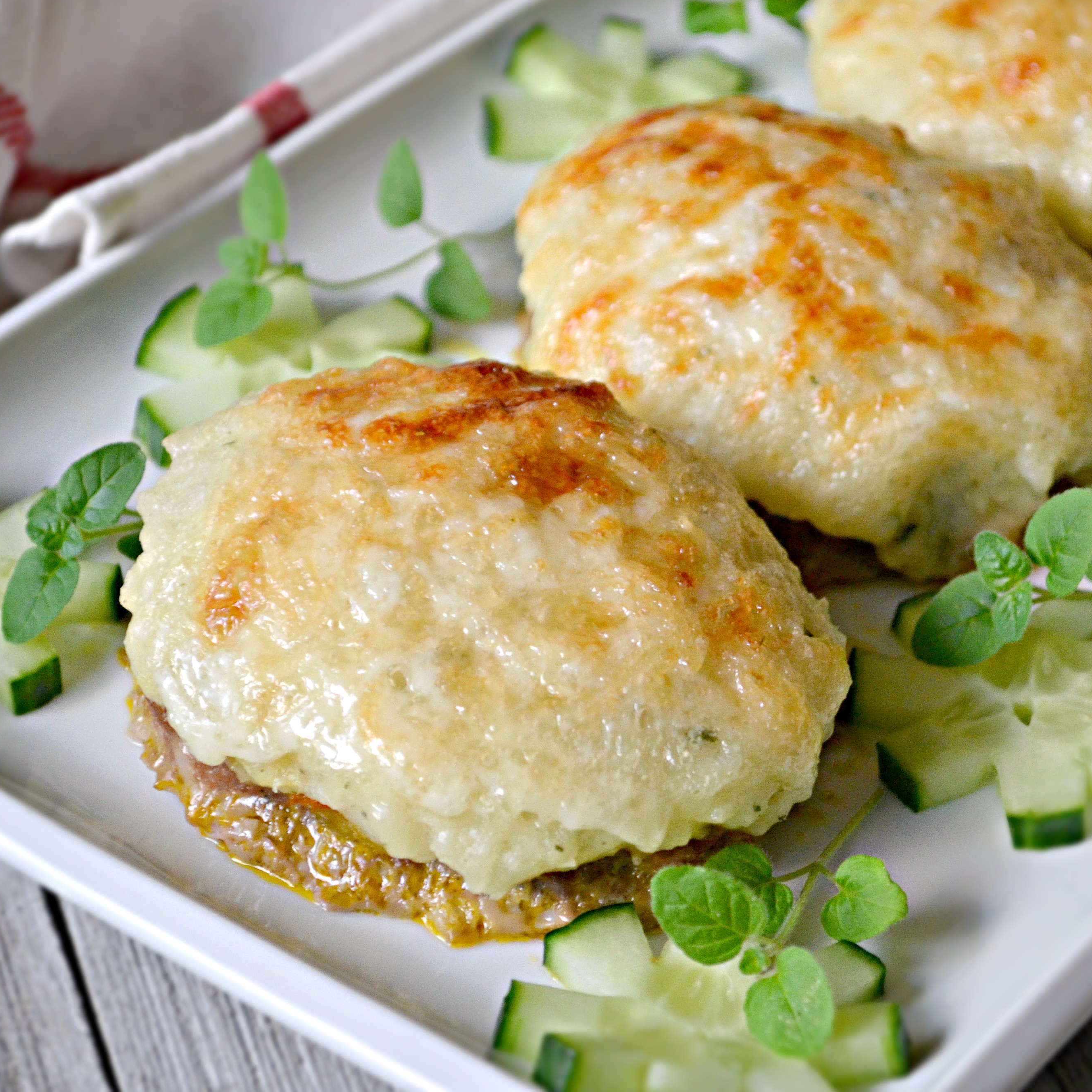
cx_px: 633
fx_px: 3770
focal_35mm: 106
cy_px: 544
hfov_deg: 16.5
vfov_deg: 16.5
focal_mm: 55
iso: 800
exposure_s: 1/25
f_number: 5.6
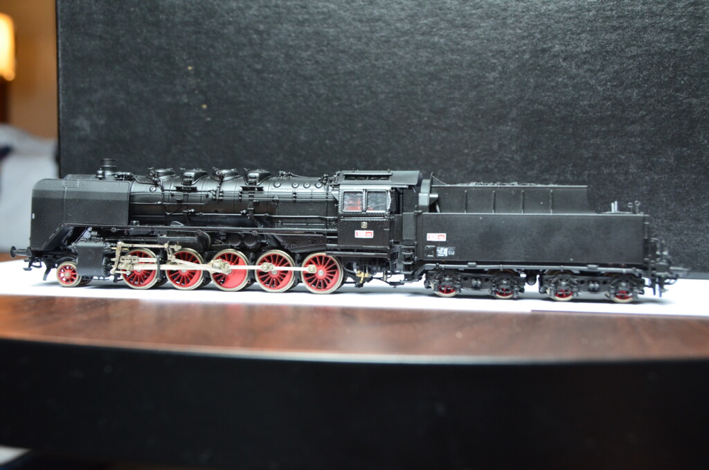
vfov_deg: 26.4
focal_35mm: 51
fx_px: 1002
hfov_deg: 39.0
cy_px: 235
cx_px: 354
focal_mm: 34
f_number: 7.1
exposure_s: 1/30
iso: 800
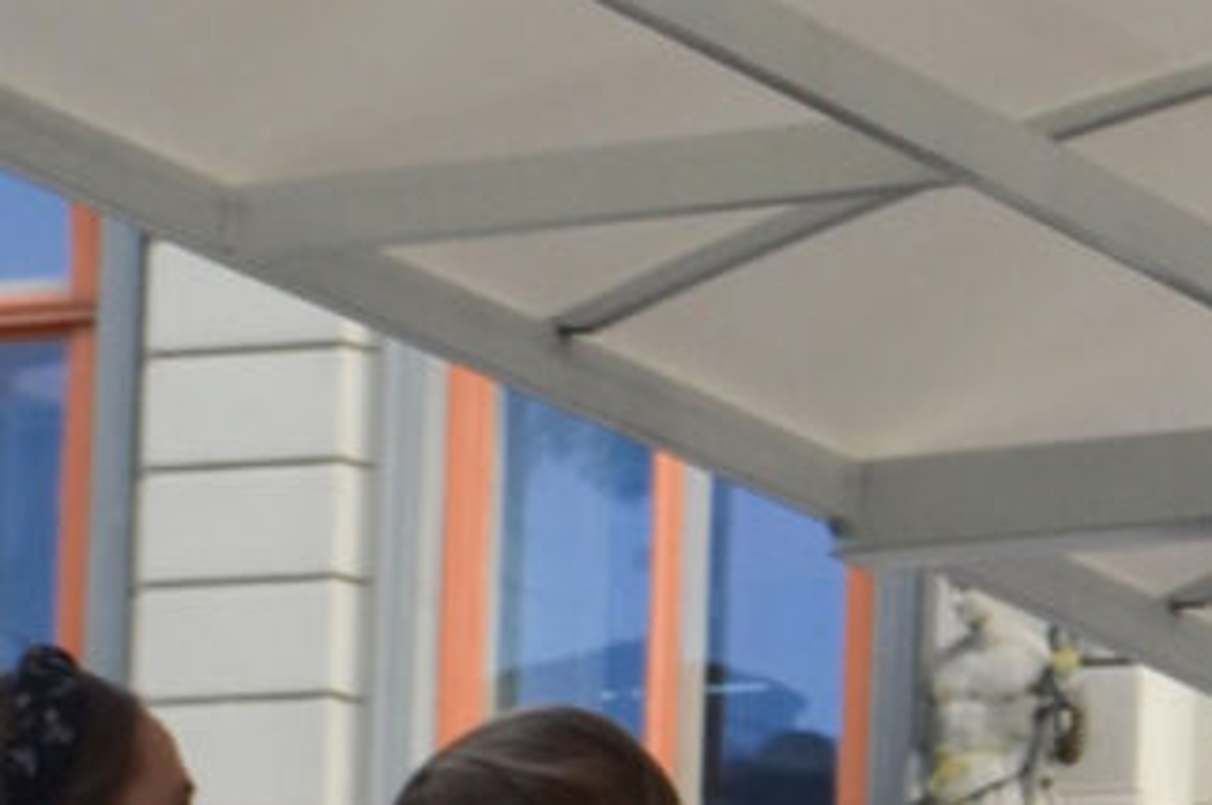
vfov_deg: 3.4
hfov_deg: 5.1
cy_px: 1360
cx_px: 1626
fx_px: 13655
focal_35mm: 406
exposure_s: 1/160
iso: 100
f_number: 6.3
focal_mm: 34
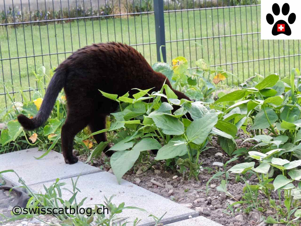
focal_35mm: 60
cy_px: 113
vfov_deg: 24.4
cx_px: 150
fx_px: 522
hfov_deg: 32.2
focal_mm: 10.7
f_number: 3.7
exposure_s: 1/100
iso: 400
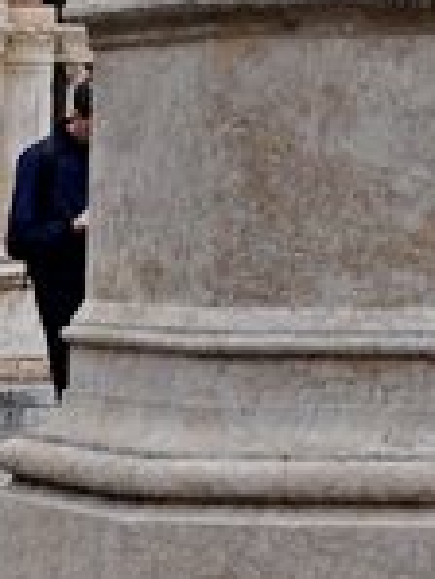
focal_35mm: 301
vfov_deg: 6.2
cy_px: -890
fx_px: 5036
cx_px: 849
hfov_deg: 4.9
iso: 250
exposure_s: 1/125
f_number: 5.6
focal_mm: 26
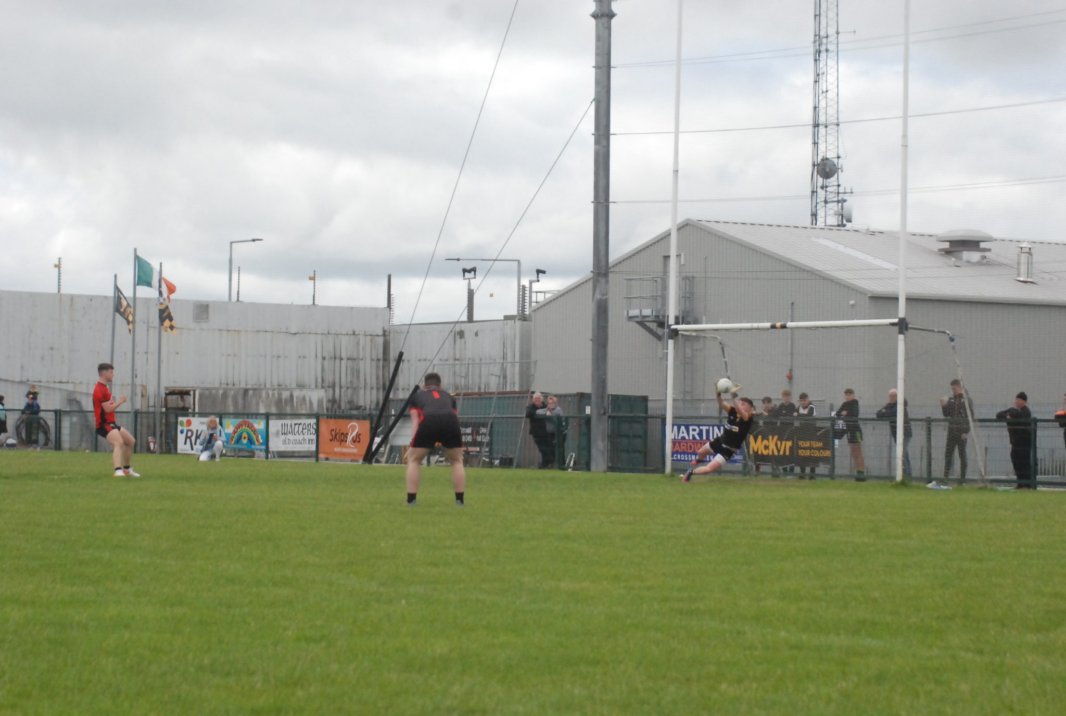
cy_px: 358
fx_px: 3116
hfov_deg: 19.4
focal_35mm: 105
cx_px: 533
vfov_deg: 13.1
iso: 1600
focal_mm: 70
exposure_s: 1/2000
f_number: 8
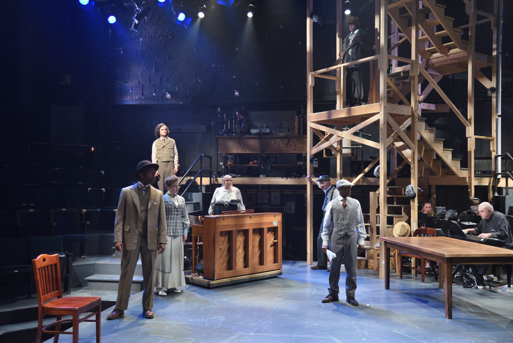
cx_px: 256
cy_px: 172
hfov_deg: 50.7
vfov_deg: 35.1
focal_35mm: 38
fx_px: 542
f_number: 4
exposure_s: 1/200
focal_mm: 38
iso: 1600
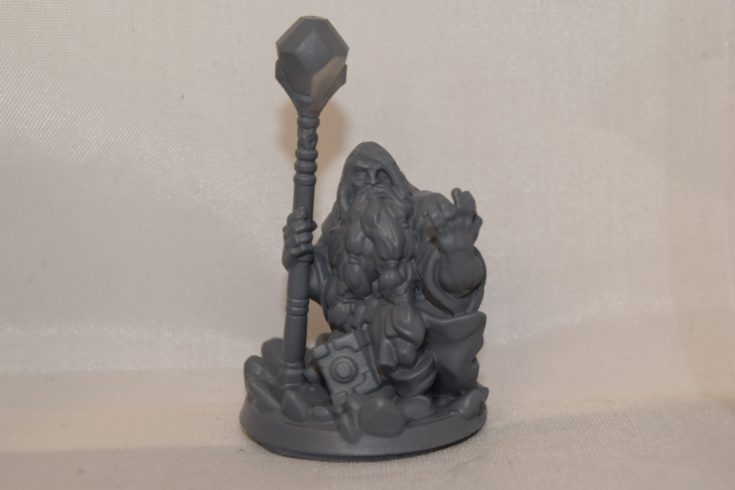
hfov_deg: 26.0
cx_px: 368
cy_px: 245
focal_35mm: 78
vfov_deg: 17.5
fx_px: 1592
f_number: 13
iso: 100
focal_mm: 52
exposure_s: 1/2.5
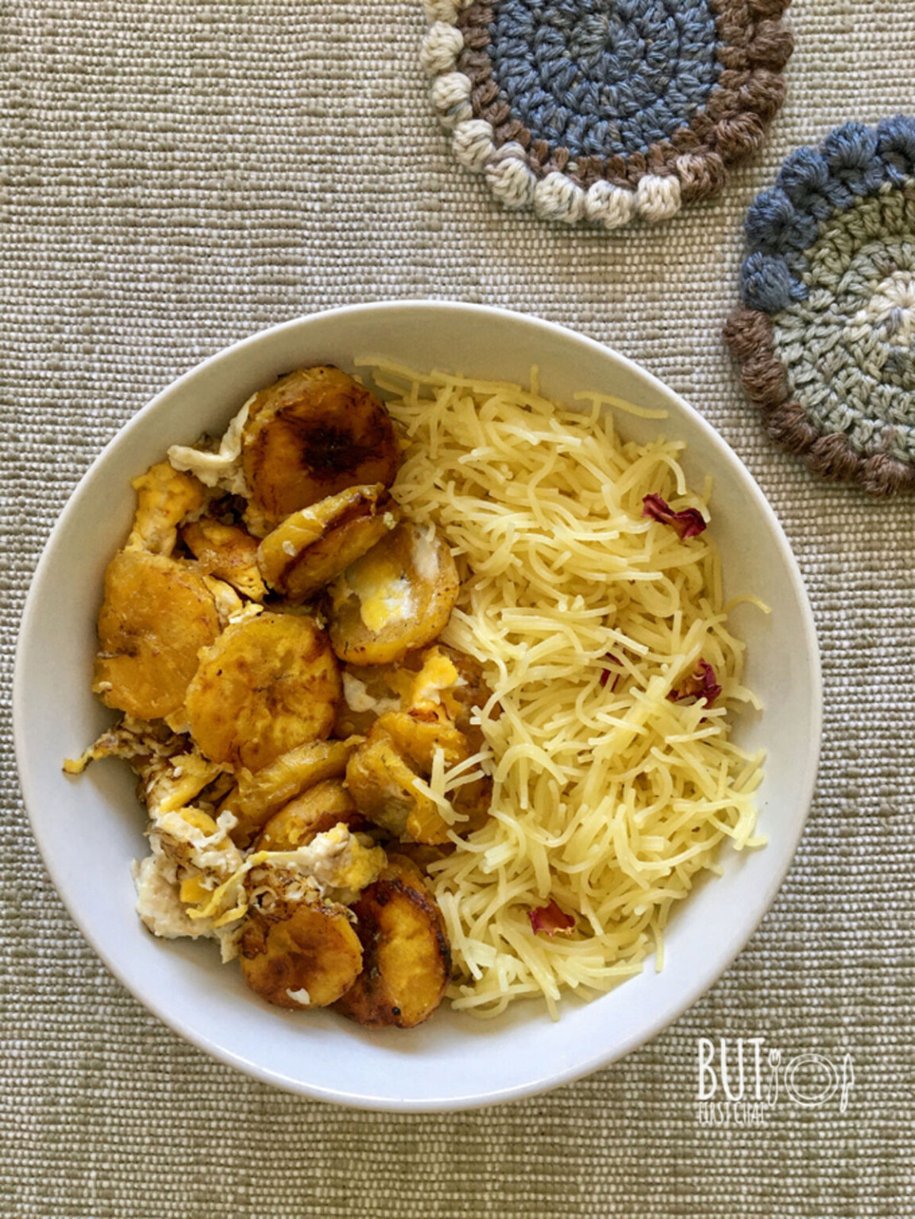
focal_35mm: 29
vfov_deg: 61.7
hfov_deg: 48.2
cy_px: 610
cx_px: 458
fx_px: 1022
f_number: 2.2
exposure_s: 1/33
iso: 64
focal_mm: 4.15
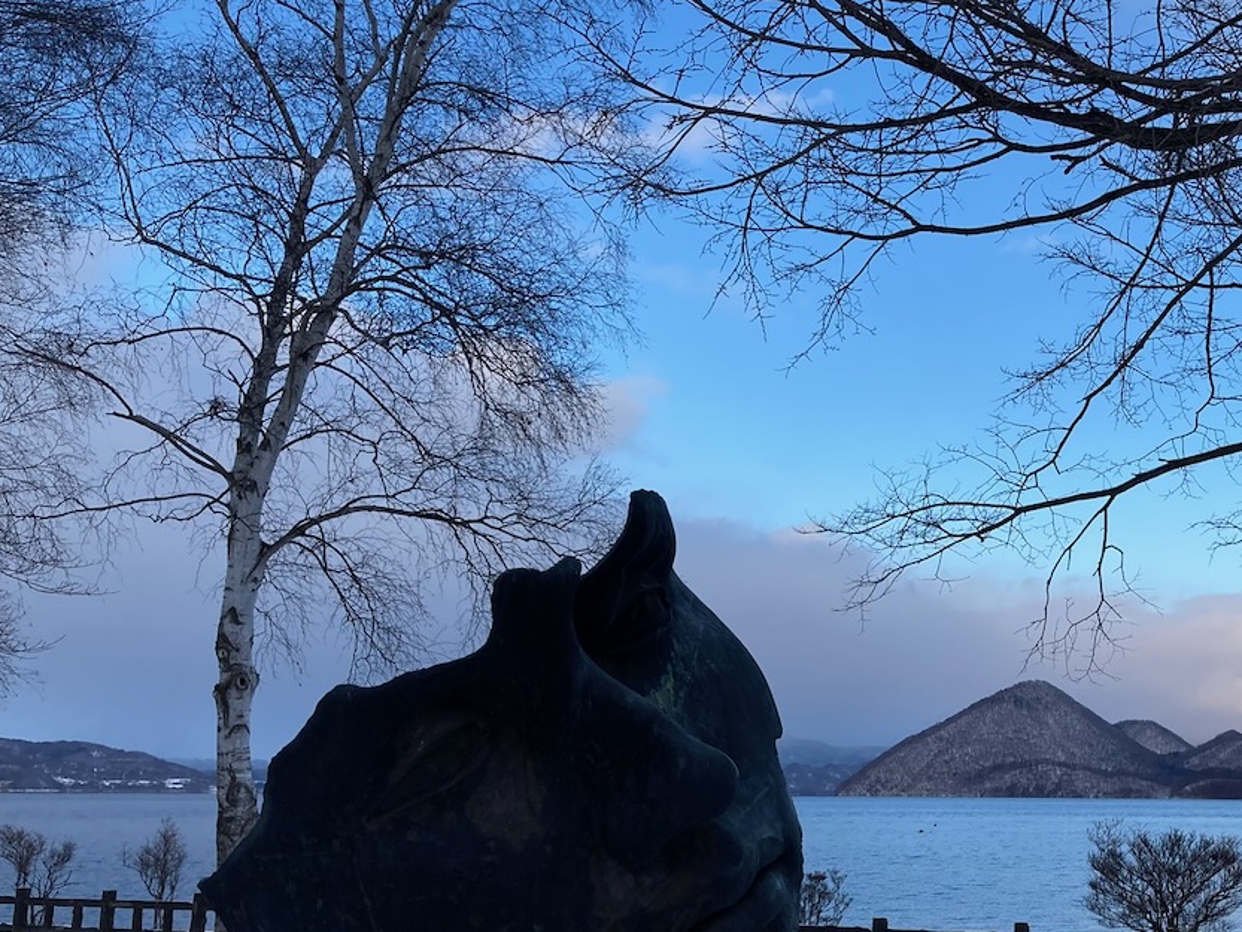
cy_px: 702
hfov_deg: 42.4
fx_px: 1543
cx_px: 944
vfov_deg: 32.9
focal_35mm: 43
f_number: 1.8
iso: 20
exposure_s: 1/552
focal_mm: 3.99
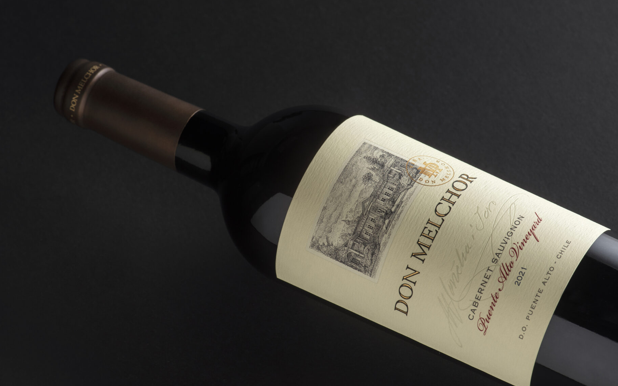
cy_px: 175
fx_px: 1903
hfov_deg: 18.4
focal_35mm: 113
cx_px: 320
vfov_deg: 11.6
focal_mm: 105
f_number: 14
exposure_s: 1/200
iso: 250
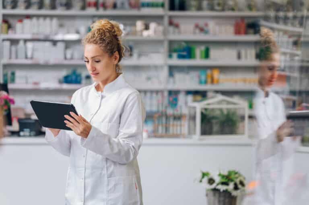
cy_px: 102
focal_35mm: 85
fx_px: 729
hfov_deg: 23.9
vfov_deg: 16.1
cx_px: 154
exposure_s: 1/160
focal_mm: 85
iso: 200
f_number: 2
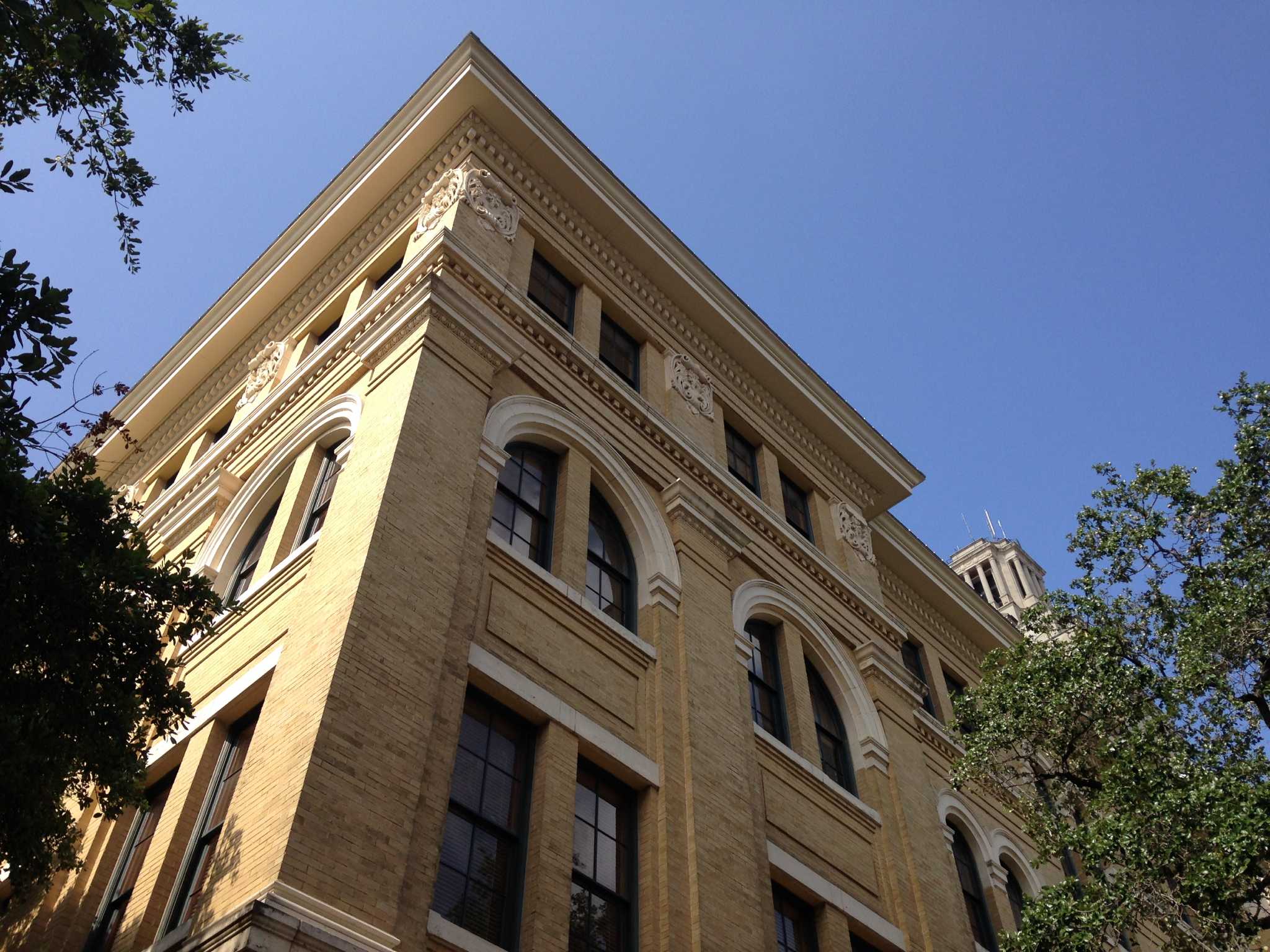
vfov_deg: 42.9
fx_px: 1211
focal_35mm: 33
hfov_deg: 55.4
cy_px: 476
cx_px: 635
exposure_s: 1/1106
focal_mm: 4.12
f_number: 2.4
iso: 50
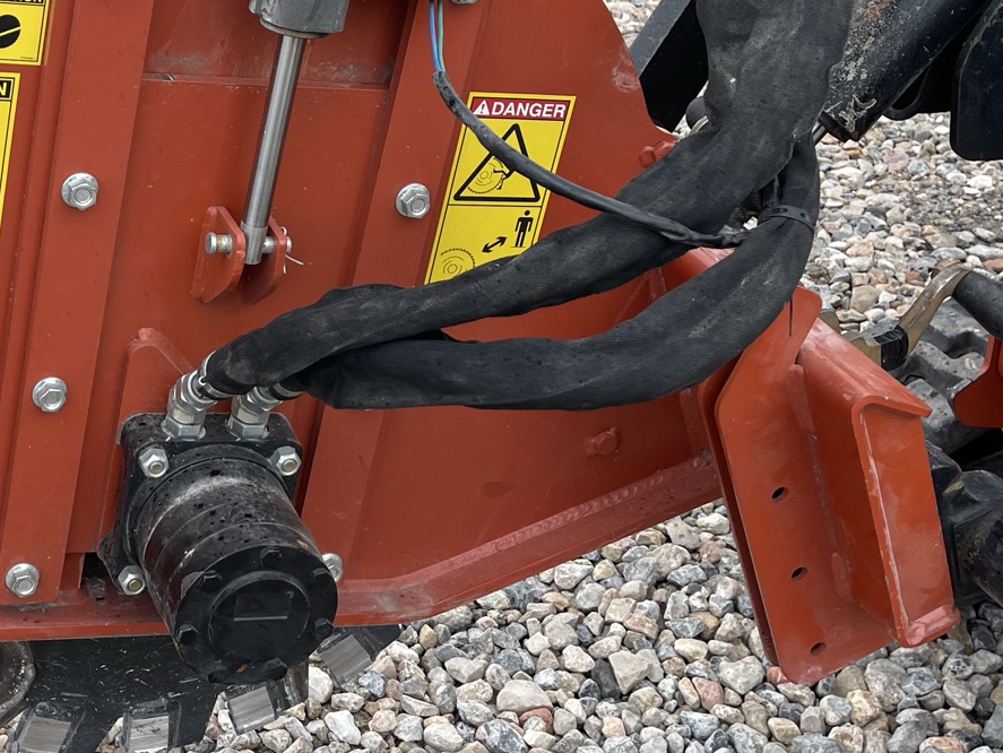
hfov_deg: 31.0
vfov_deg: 24.2
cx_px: 141
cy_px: 207
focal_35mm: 60
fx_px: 1739
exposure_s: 1/818
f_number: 1.6
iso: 32
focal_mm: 5.1
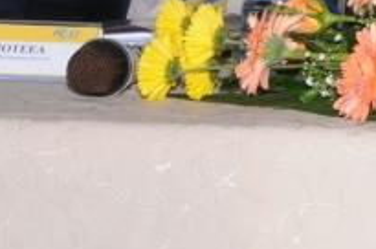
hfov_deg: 6.8
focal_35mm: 285
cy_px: -214
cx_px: 904
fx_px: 2972
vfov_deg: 4.7
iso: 400
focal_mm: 38
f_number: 14
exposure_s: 1/160
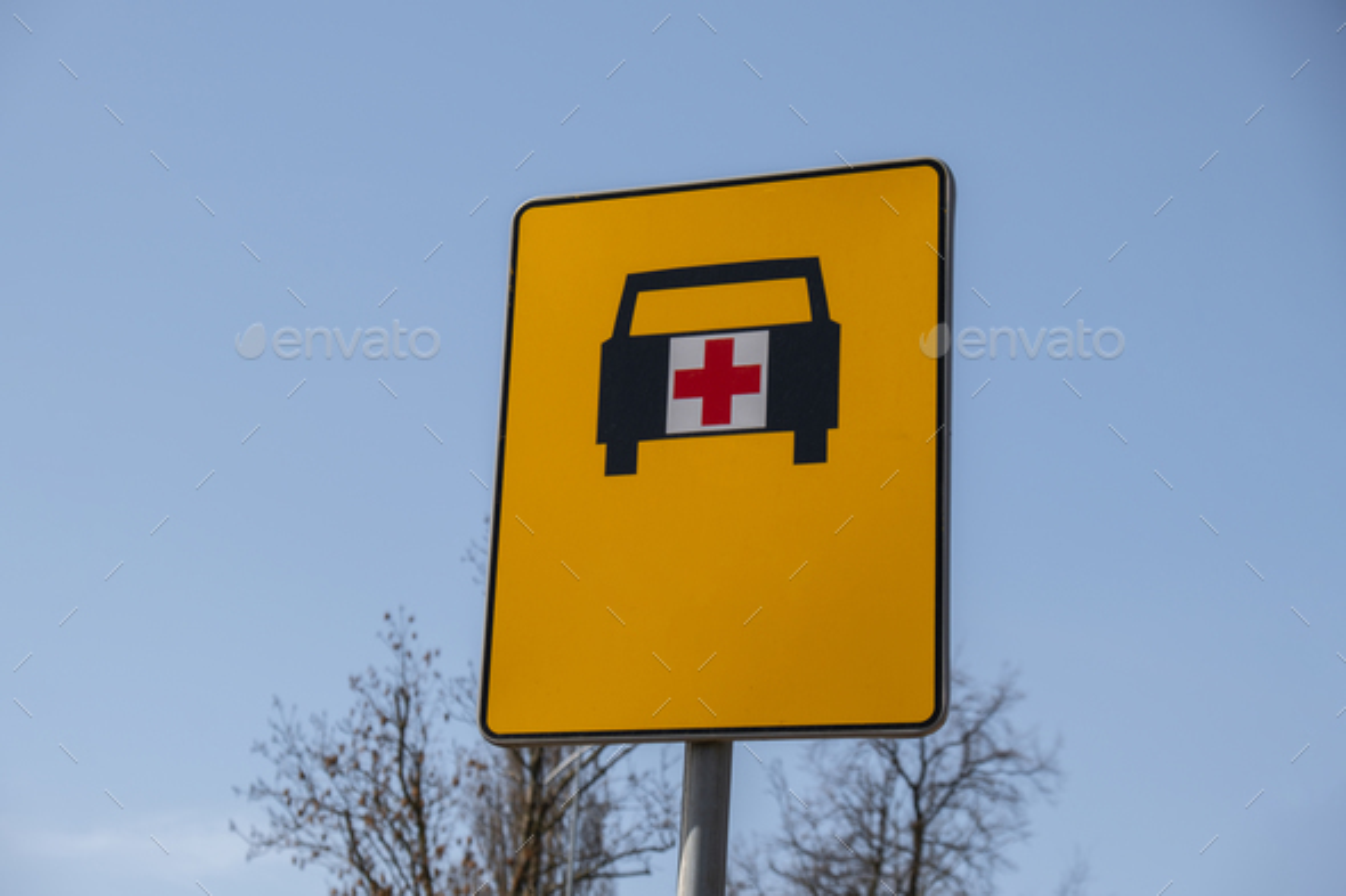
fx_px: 3102
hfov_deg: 24.5
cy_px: 448
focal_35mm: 83
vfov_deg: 16.4
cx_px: 673
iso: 160
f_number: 6.4
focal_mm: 55
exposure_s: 1/680
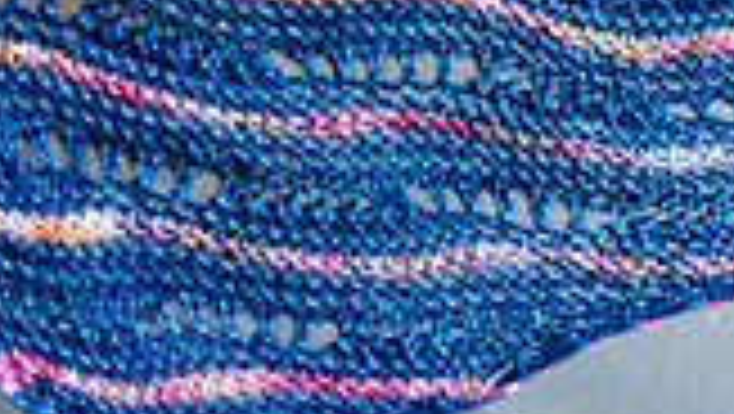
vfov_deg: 12.0
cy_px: -187
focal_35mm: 97
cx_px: 779
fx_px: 1889
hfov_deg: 21.0
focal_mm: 4.15
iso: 32
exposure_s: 1/30
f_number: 2.2
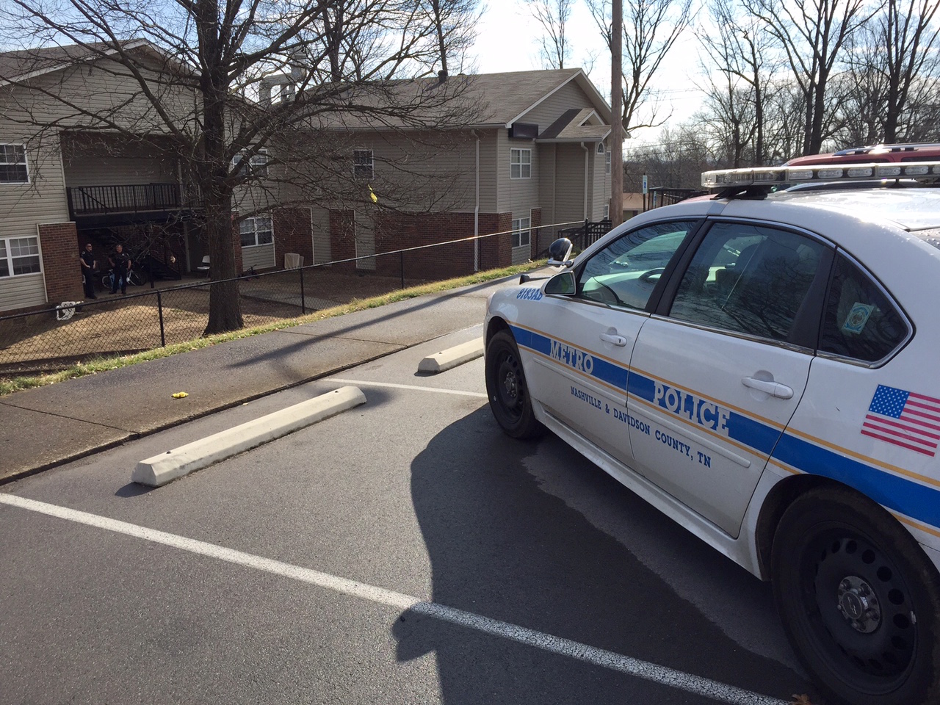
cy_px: 352
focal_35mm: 29
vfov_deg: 48.2
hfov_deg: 61.7
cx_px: 470
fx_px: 787
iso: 32
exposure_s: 1/1721
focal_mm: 4.15
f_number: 2.2
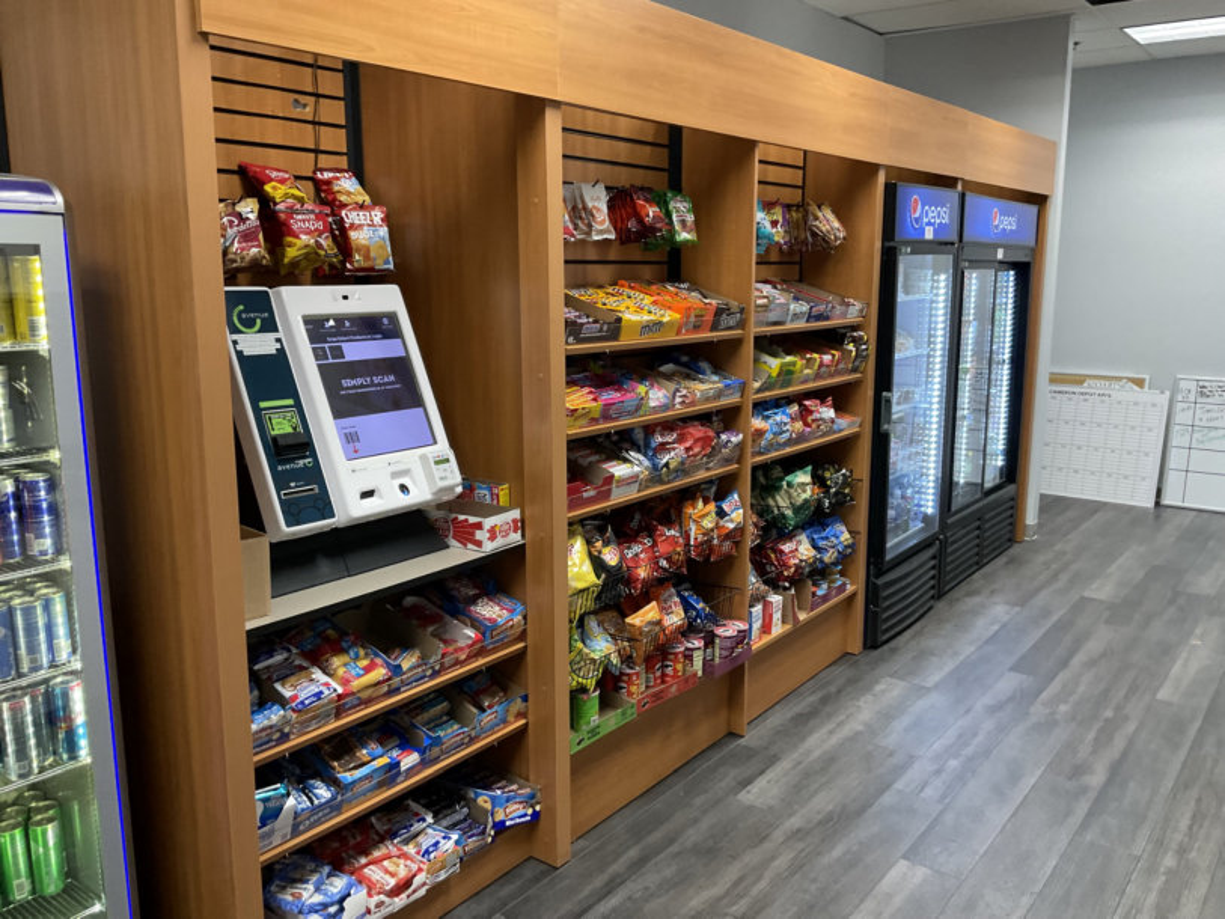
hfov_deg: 61.7
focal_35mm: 29
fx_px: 1026
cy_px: 460
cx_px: 612
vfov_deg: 48.2
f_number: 1.8
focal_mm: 3
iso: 50
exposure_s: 1/60
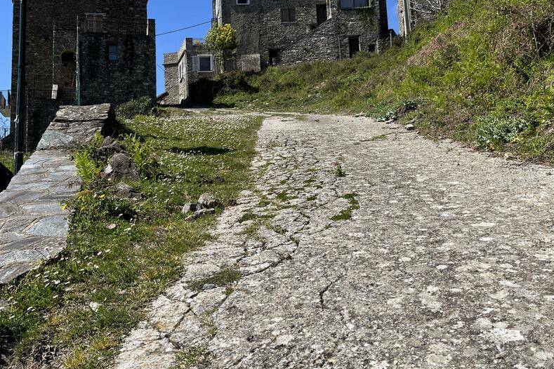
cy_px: 110
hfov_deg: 51.9
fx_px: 569
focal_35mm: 37
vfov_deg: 35.4
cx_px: 273
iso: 50
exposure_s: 1/3623
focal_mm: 5.1
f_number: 1.6
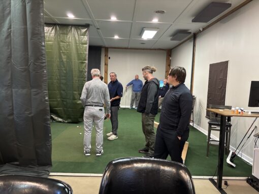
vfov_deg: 53.0
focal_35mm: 26
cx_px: 130
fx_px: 194
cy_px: 97
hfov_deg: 67.3
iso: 400
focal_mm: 5.96
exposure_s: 1/60
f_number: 1.6
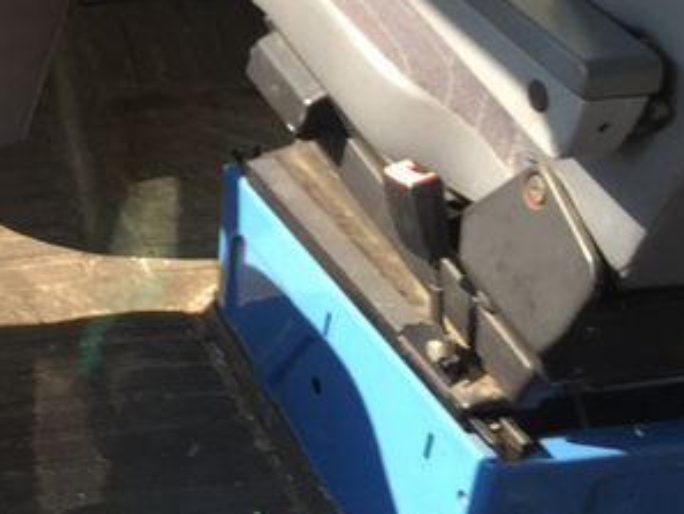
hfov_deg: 17.2
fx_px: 1977
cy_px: 51
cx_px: -410
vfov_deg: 14.6
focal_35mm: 100
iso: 32
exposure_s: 1/267
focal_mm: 4.15
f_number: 2.2
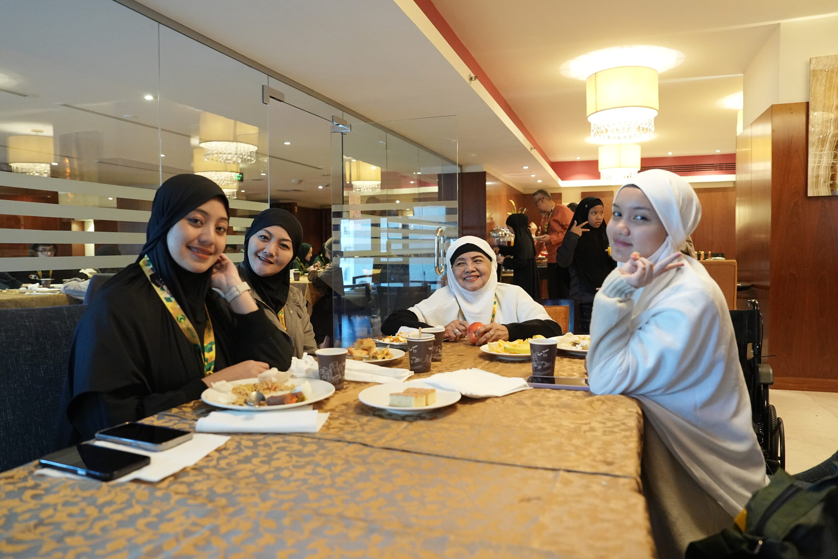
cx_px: 419
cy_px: 280
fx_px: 559
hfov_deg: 73.7
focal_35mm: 24
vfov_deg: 53.1
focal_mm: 24
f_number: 3.5
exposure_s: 1/100
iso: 6400
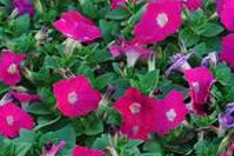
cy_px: 76
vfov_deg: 7.2
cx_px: 257
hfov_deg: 10.6
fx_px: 1240
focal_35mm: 191
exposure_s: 1/80
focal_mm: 36
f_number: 8
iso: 400
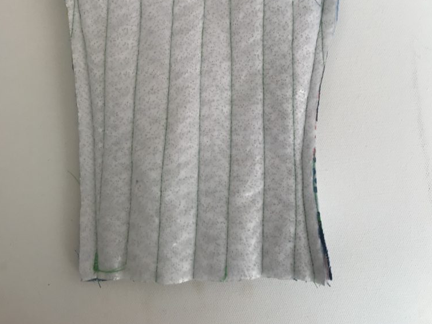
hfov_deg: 49.0
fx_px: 474
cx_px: 216
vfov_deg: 36.0
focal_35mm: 38
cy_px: 48
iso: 20
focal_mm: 3.99
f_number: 1.8
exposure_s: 1/133
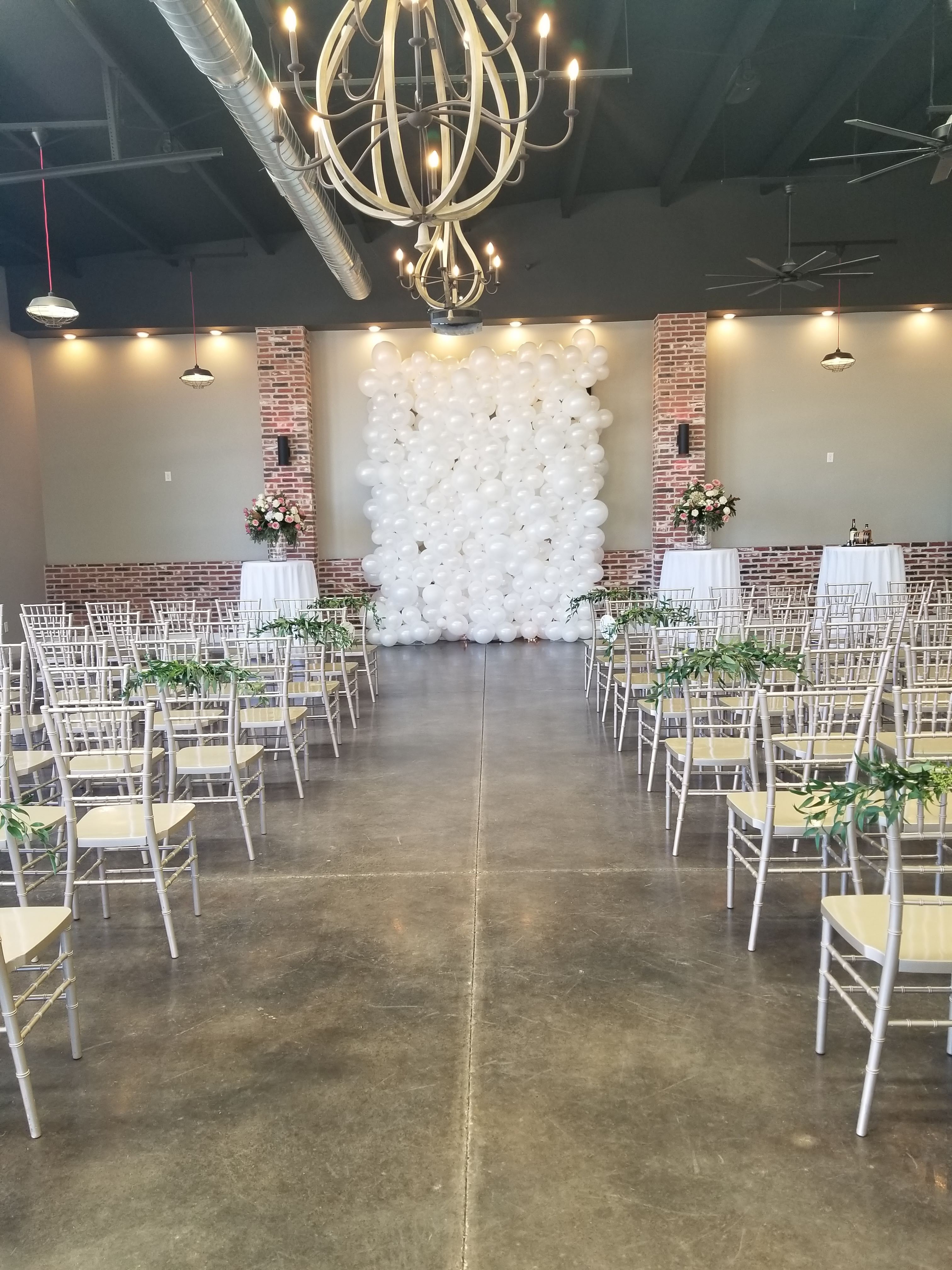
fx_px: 953
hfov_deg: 53.1
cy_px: 635
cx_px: 476
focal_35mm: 26
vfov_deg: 67.3
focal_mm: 4.3
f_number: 1.7
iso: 64
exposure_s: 1/60
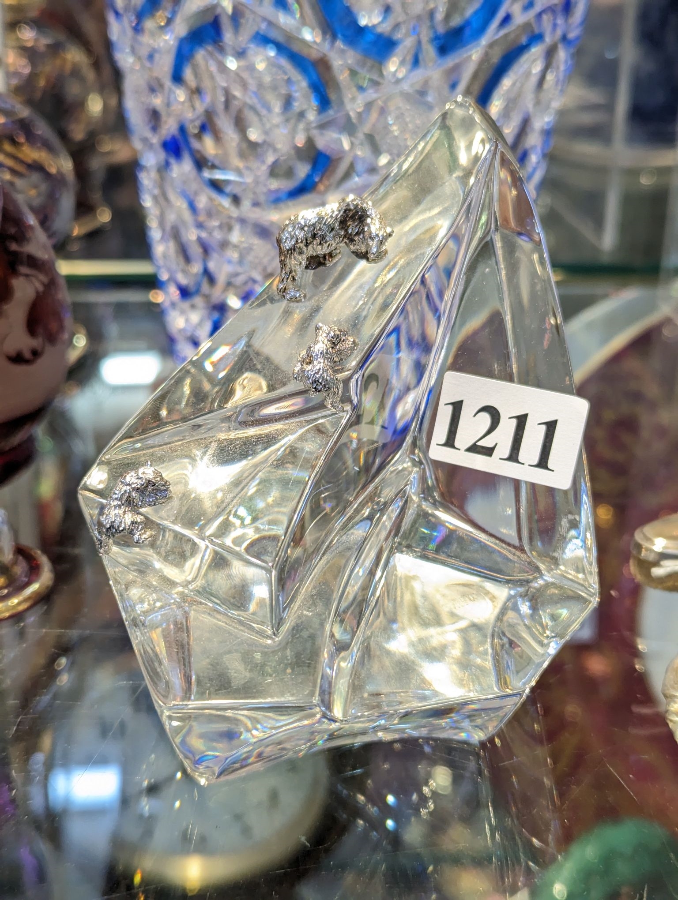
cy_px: 450
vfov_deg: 39.6
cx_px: 339
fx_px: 1250
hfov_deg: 30.3
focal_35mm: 48
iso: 273
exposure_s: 1/99.9
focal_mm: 6.81
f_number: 1.85
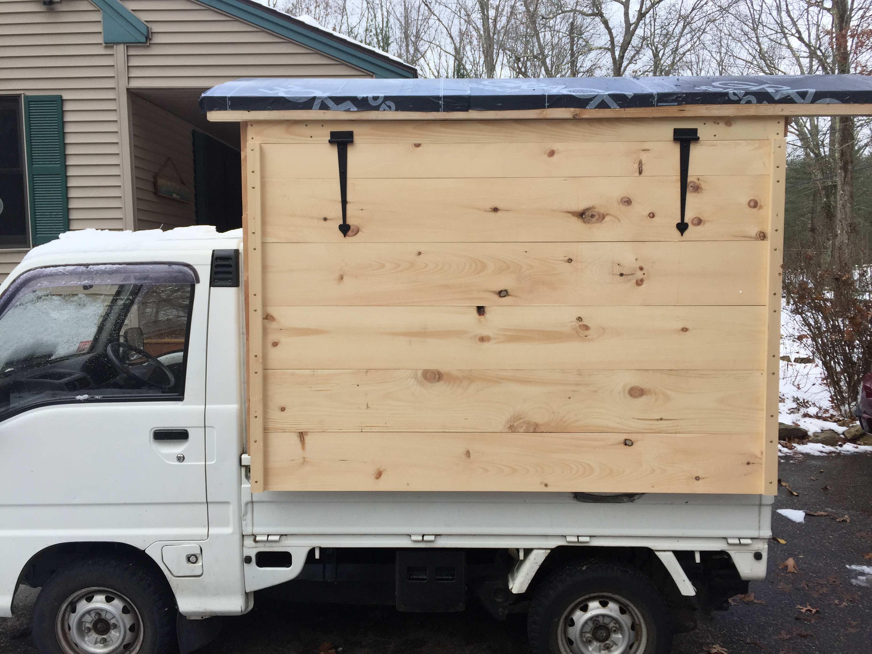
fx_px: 731
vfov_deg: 48.2
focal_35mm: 29
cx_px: 436
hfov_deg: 61.7
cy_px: 327
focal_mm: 4.15
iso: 32
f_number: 2.2
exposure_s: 1/719
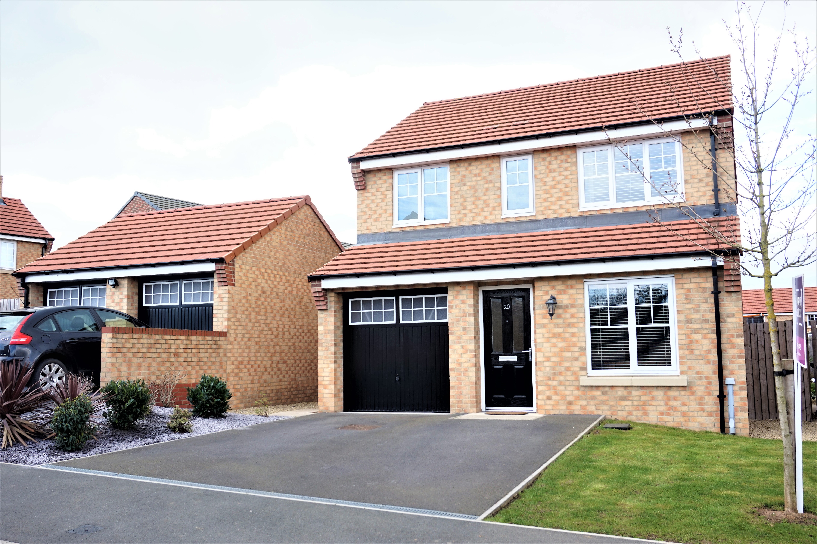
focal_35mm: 33
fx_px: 749
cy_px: 272
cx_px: 408
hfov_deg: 57.2
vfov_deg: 39.9
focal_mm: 22
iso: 100
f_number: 5.6
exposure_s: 1/80
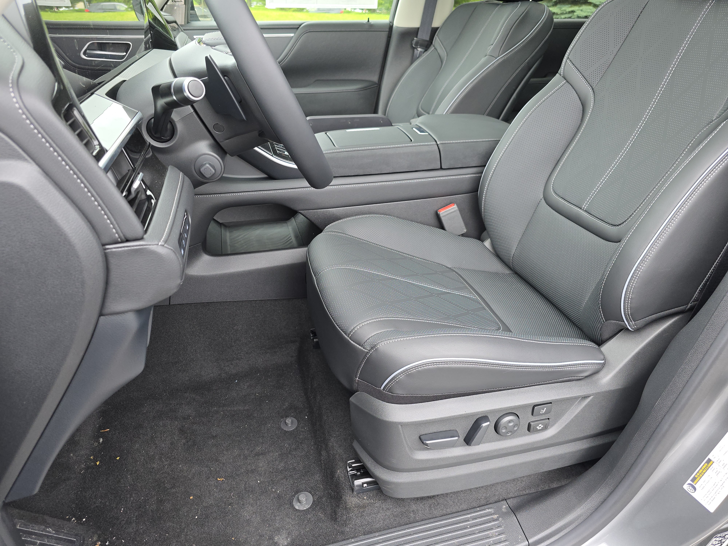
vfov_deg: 58.9
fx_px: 484
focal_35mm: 23
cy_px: 273
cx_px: 364
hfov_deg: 73.9
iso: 80
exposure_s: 1/180
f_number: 1.7
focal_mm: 6.3
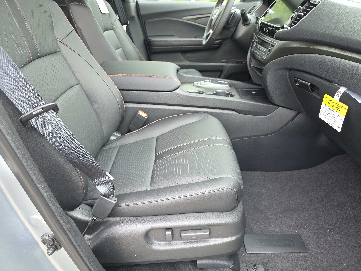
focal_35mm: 23
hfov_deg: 73.9
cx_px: 180
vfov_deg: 58.9
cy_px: 136
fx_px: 240
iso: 160
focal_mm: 6.3
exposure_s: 1/180
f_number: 1.7
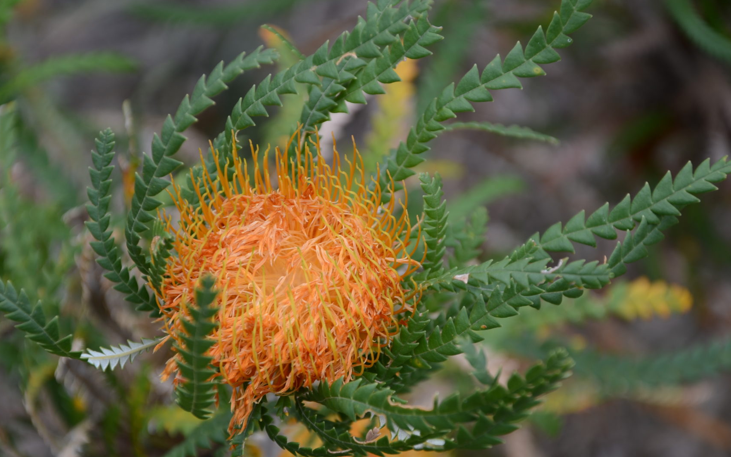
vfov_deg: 8.9
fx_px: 2920
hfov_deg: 14.3
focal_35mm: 147
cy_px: 259
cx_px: 347
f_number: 5.6
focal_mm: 85
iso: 100
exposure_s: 1/160
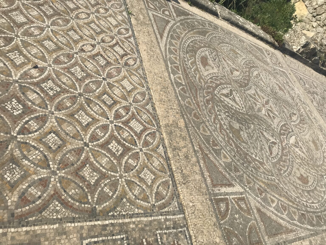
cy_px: 122
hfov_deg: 63.4
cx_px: 163
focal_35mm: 28
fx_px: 264
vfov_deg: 49.7
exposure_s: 1/3425
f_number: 1.8
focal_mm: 3.99
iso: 20
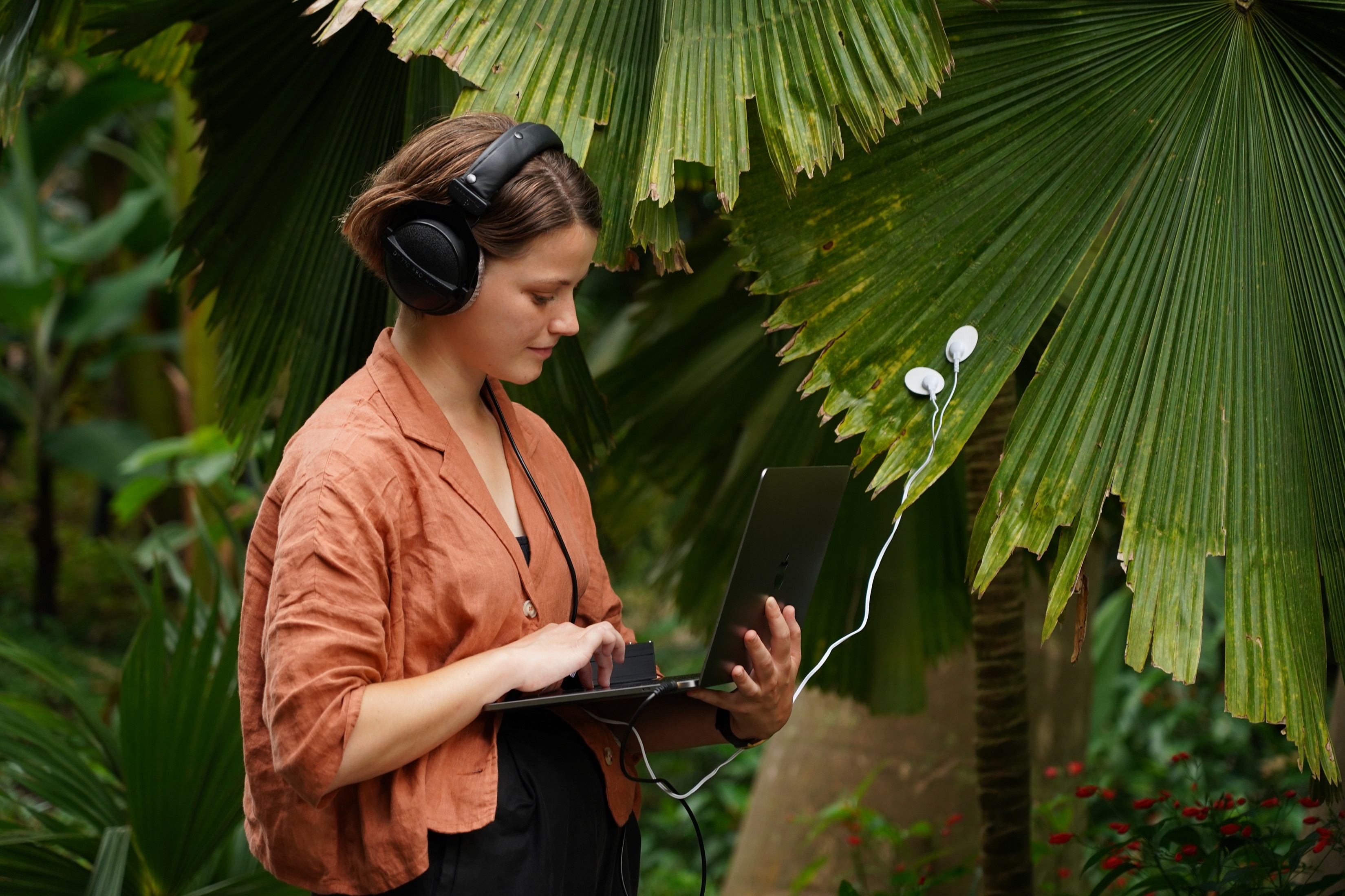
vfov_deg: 13.0
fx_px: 3923
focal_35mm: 105
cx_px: 672
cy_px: 448
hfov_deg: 19.5
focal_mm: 105
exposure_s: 1/100
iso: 800
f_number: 4
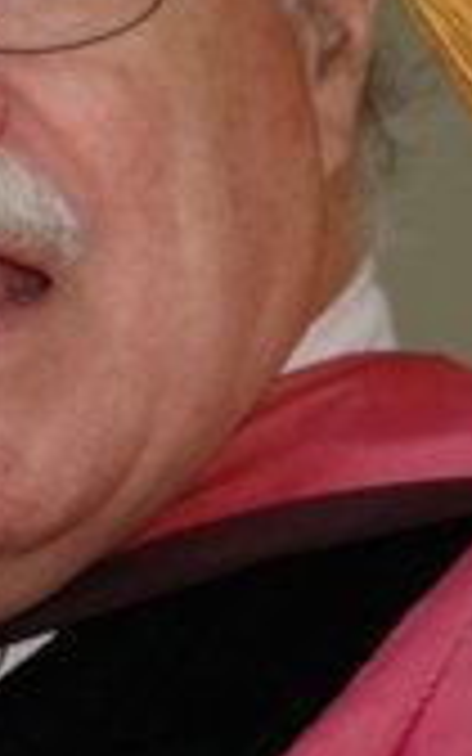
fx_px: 14143
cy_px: 770
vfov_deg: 3.1
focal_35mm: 687
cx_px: -252
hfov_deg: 1.9
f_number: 5.6
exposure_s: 1/200
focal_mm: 105
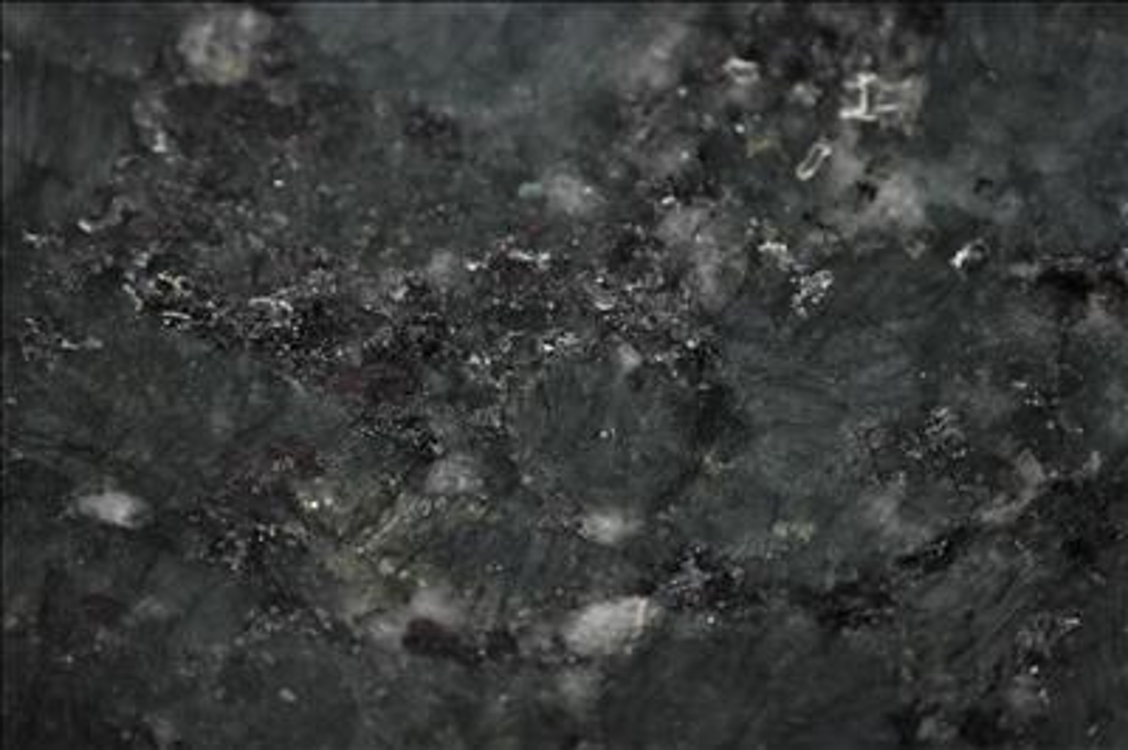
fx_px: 2583
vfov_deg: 16.5
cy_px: 375
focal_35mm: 82
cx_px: 564
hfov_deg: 24.6
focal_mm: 55
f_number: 5.6
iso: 800
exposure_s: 1/60
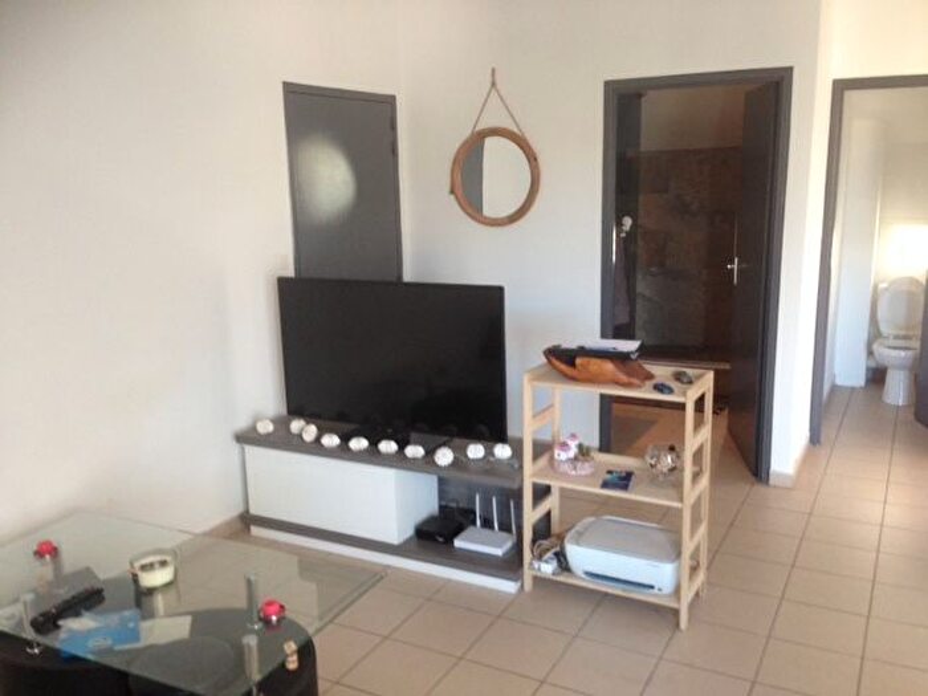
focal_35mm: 33
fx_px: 885
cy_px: 348
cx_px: 464
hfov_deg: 55.4
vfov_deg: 42.9
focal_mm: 4.12
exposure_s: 1/20
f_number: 2.4
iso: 125
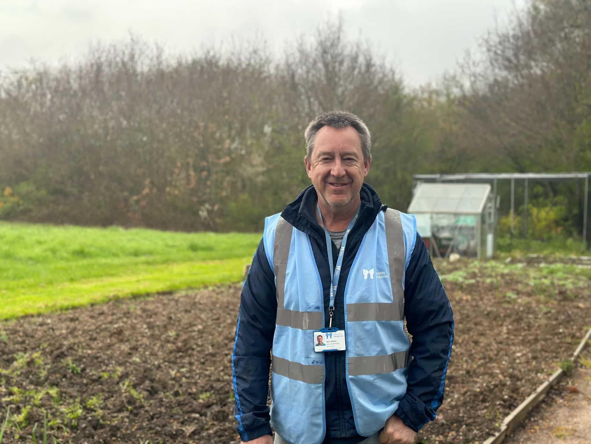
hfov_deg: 39.7
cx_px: 296
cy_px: 222
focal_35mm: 48
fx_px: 820
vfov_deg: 30.3
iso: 100
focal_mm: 6.86
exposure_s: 1/171
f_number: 1.78
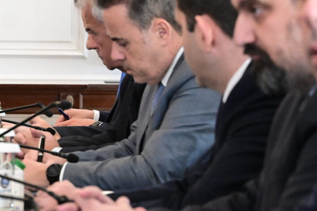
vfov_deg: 5.4
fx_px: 2219
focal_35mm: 252
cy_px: 43
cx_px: -142
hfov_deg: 8.0
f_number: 5
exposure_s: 1/640
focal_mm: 70
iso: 6400
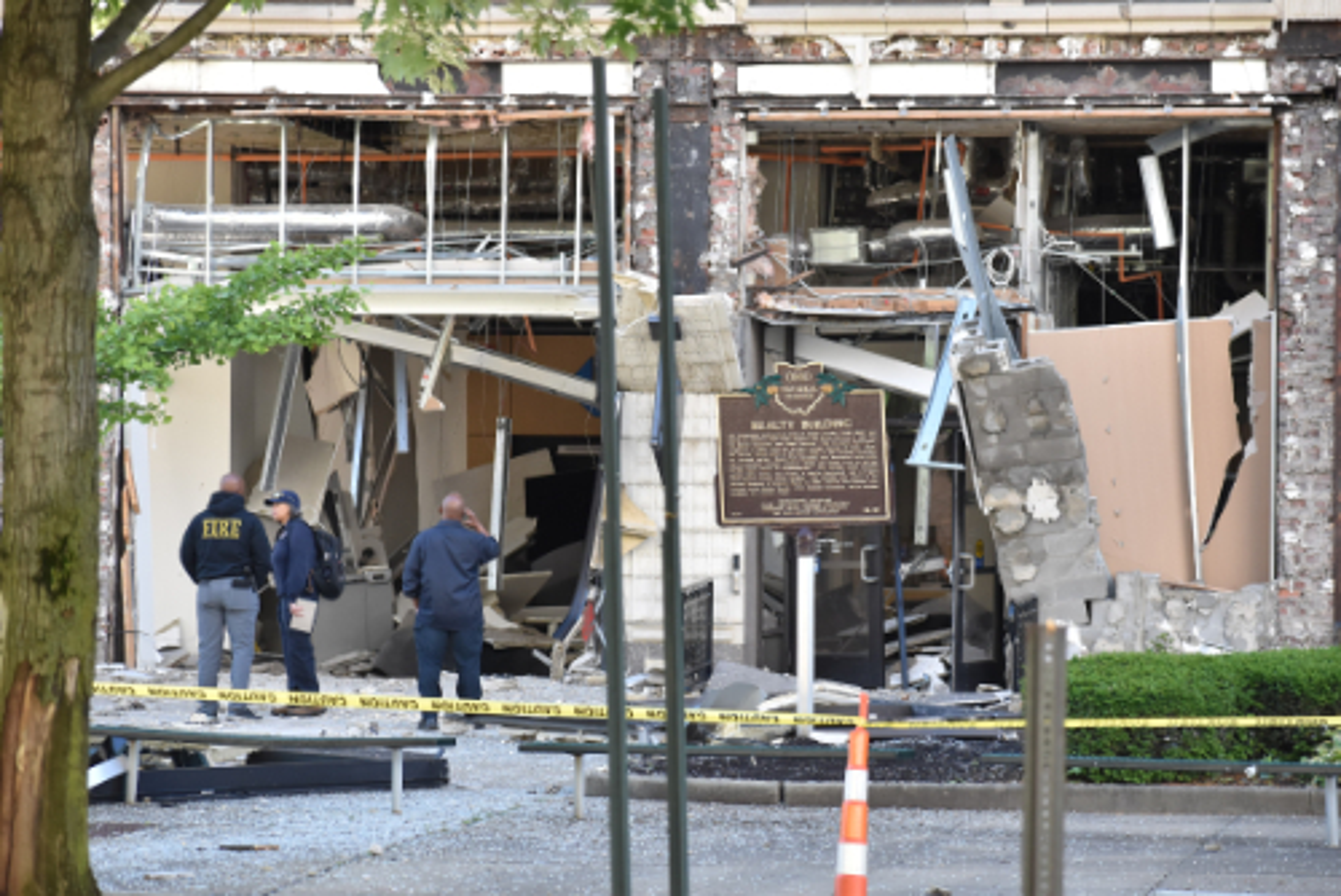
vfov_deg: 7.5
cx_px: 670
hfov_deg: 11.2
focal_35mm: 183
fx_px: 6820
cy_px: 448
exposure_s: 1/400
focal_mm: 122
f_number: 5.6
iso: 800
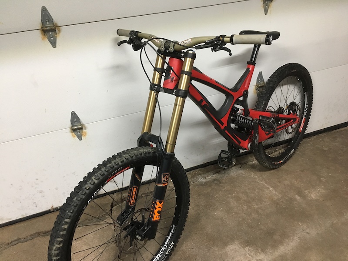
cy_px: 130
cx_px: 174
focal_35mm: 29
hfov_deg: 61.7
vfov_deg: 48.2
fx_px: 292
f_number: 2.2
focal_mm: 4.15
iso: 125
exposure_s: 1/30
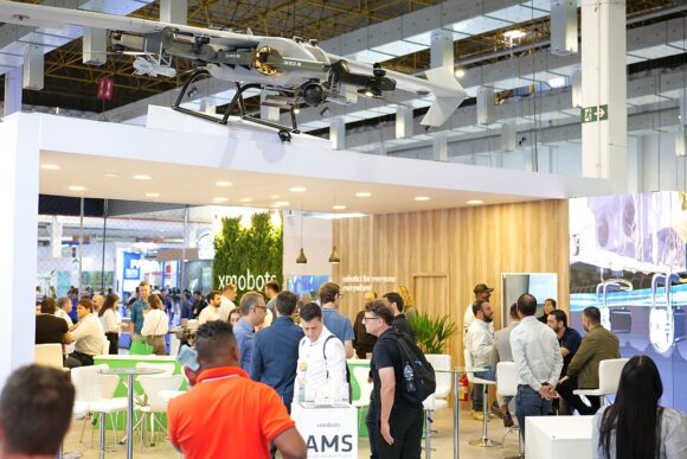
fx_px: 954
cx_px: 344
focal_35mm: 50
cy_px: 230
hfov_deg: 39.6
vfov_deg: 27.0
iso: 3200
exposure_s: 1/200
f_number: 2.5
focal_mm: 50
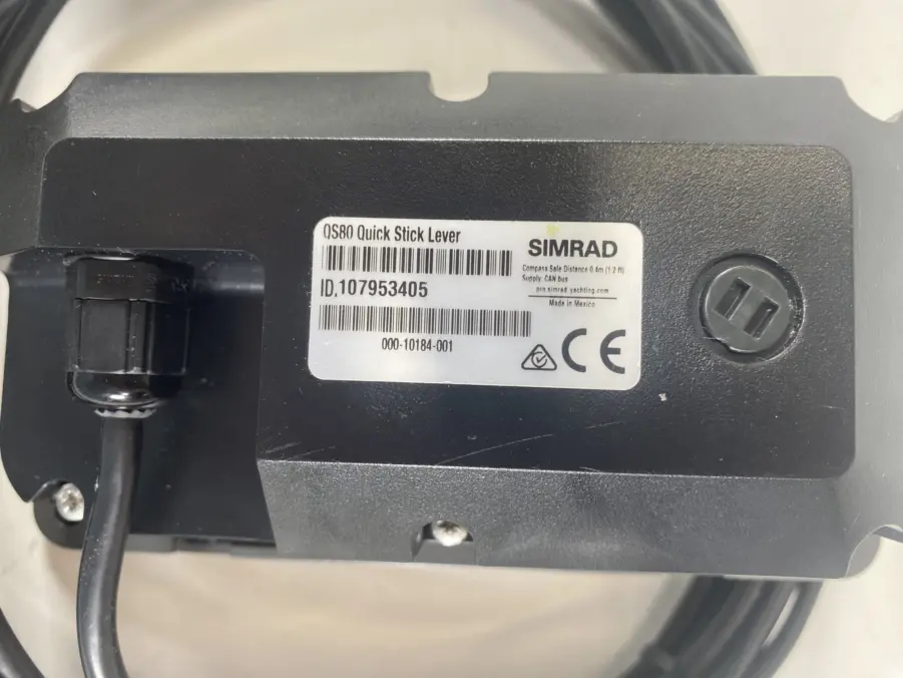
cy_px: 339
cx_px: 452
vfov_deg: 54.9
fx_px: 652
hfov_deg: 69.4
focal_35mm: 25
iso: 64
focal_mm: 4.25
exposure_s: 1/120
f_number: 1.8
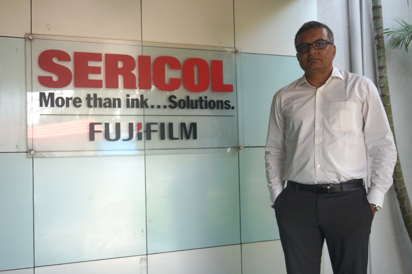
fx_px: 446
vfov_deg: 34.1
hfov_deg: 49.6
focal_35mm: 39
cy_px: 137
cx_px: 206
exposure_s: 1/160
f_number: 4.5
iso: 250
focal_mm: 26
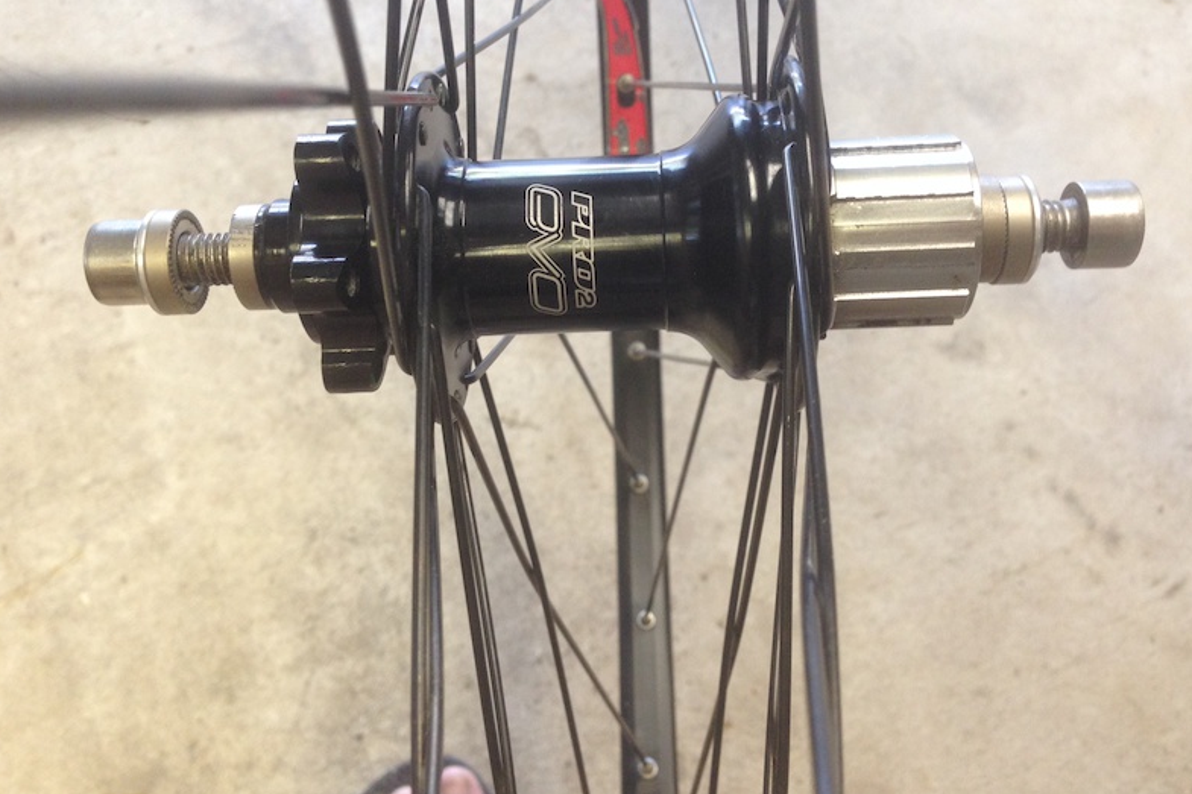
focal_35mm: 35
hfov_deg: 54.4
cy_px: 358
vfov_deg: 37.8
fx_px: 1159
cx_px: 603
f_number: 2.4
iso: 160
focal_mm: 4.12
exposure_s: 1/20
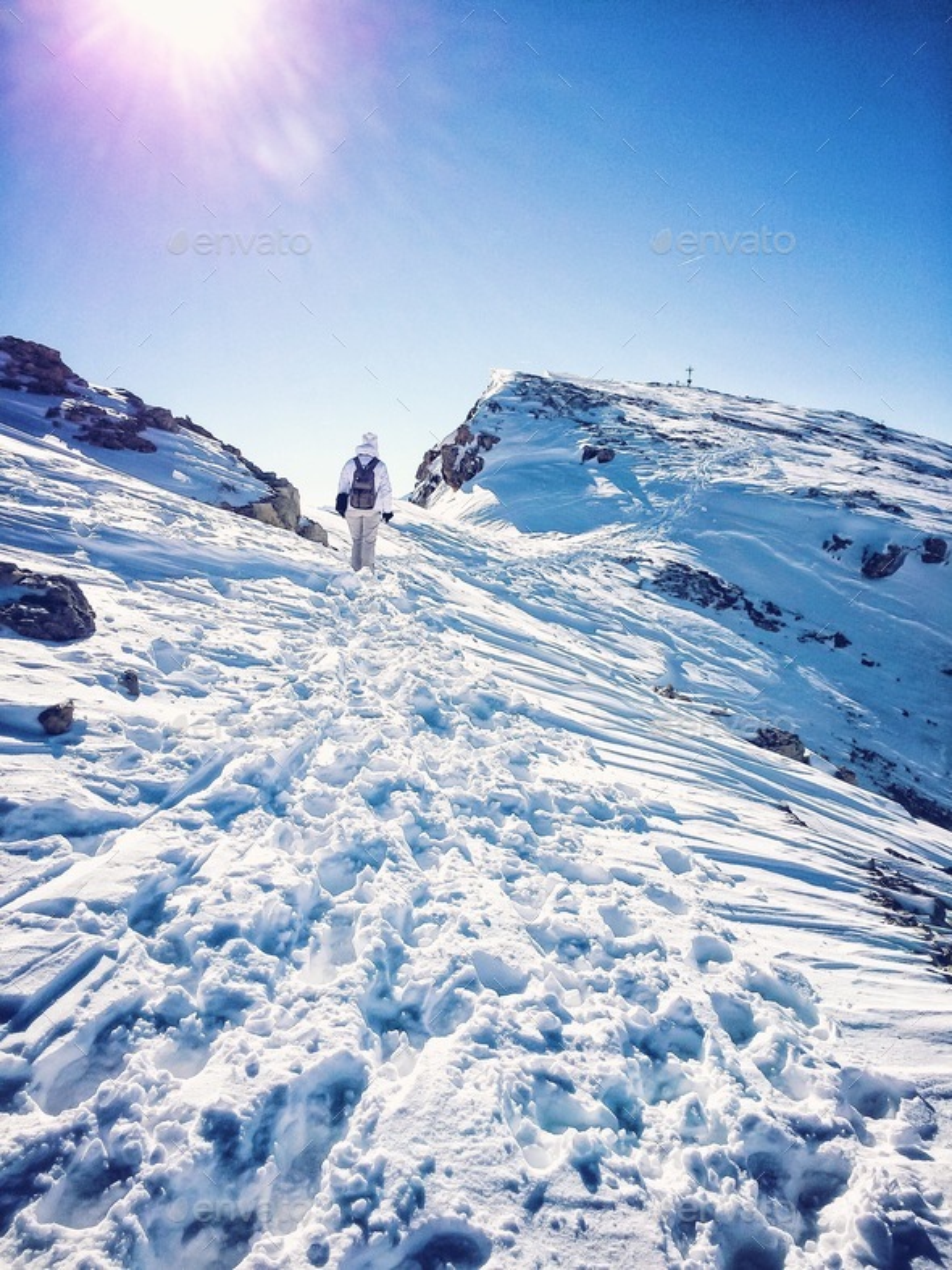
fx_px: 1064
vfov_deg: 61.7
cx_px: 476
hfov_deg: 48.2
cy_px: 635
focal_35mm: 29
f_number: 2.2
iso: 32
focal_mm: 4.15
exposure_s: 1/6849
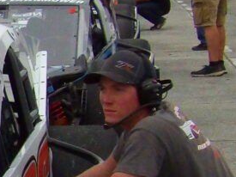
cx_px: -228
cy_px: 177
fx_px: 1751
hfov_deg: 7.4
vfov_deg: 5.8
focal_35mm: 257
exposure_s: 1/400
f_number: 3.8
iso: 659
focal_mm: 8.2
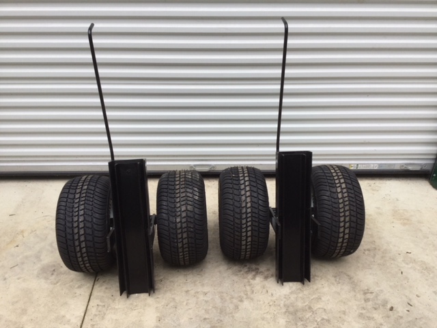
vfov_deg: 45.4
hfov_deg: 58.4
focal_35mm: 31
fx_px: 391
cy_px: 164
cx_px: 218
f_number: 2.4
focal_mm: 3.3
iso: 25
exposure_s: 1/270
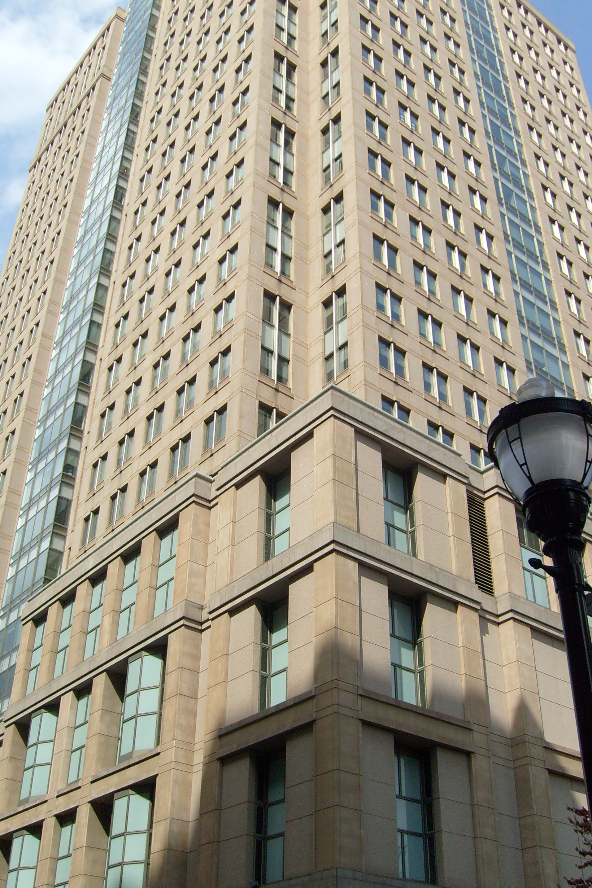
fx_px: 962
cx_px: 281
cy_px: 448
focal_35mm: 39
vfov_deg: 49.5
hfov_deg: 34.2
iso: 80
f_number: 7.1
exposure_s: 1/350
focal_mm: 5.8
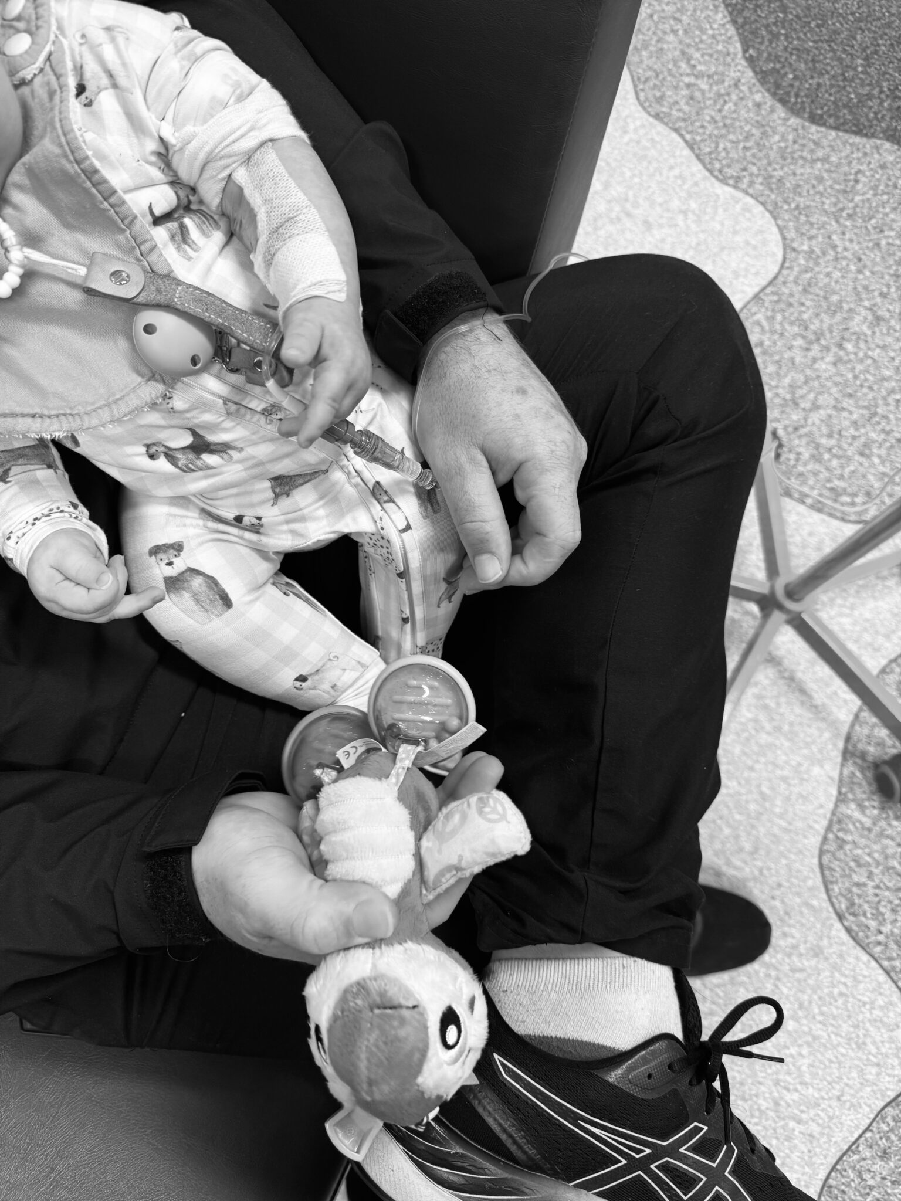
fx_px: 833
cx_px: 450
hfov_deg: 56.8
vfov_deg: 71.6
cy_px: 600
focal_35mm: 24
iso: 160
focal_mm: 6.76
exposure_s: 1/50
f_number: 1.78
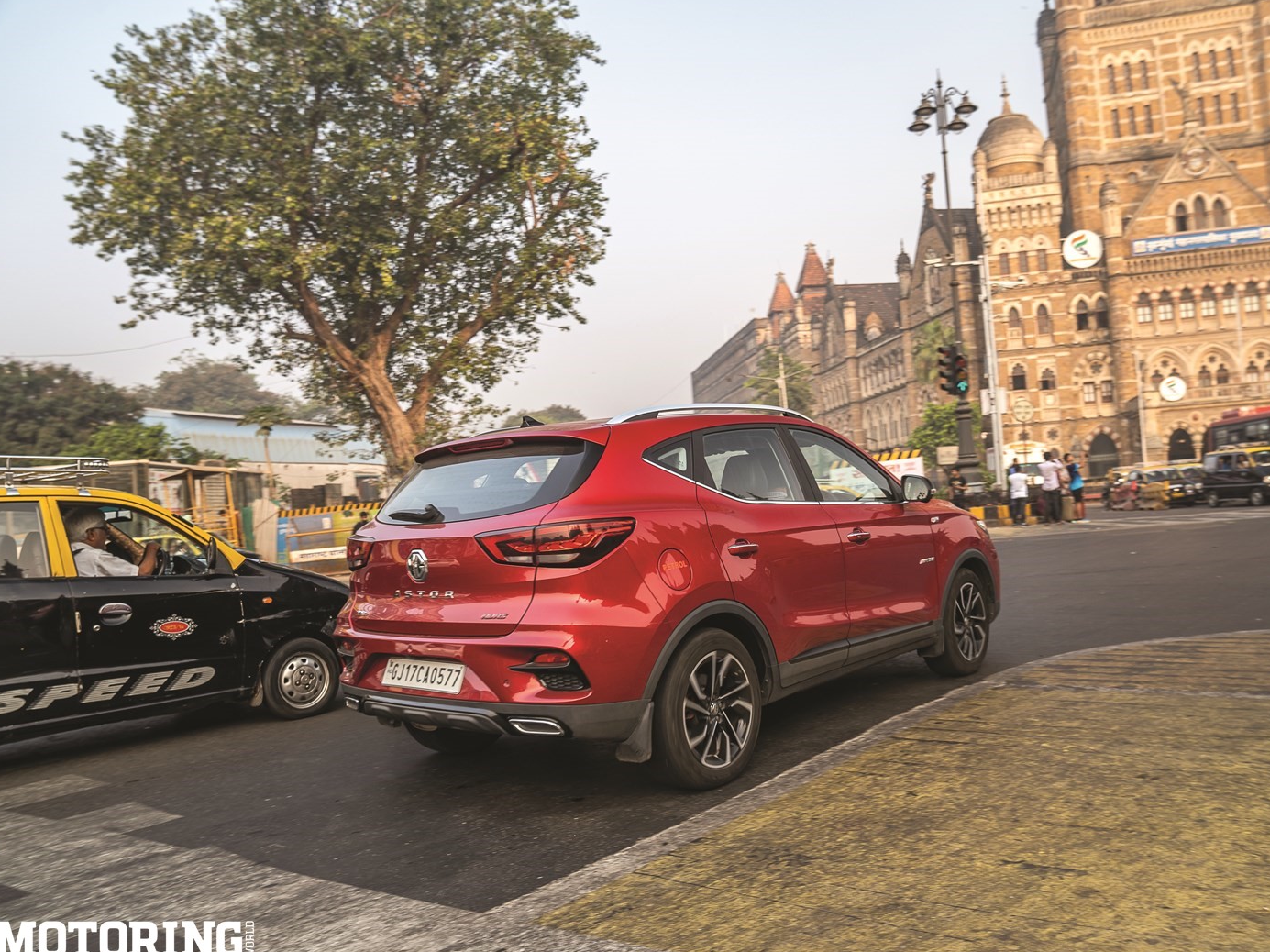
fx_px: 990
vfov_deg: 51.3
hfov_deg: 65.2
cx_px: 704
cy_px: 484
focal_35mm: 27
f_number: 4
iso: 200
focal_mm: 24
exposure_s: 1/200
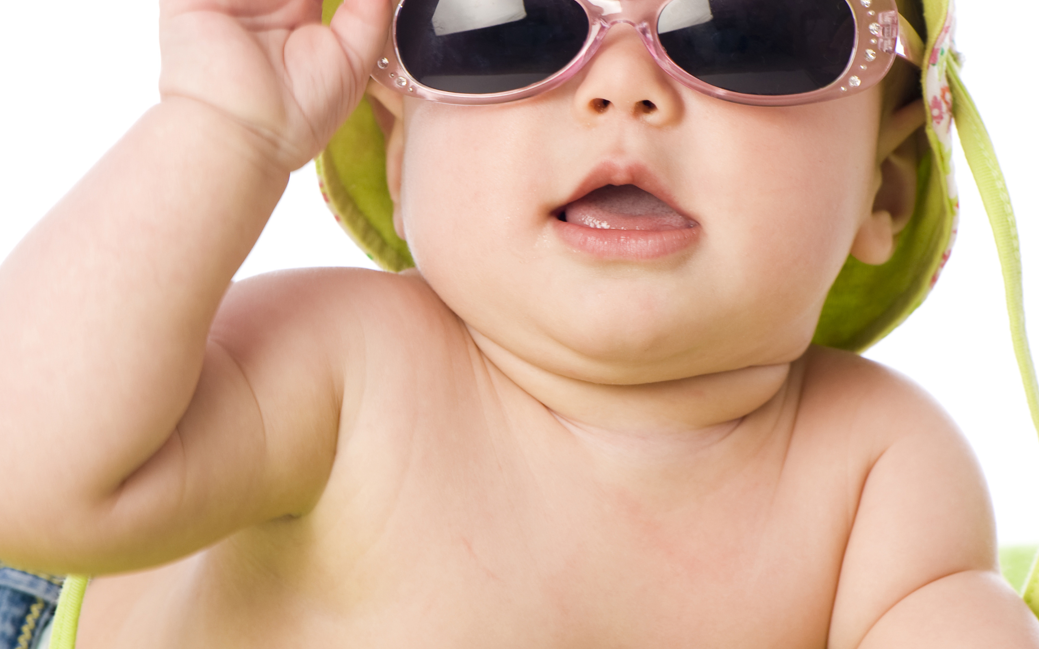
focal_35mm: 178
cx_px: 535
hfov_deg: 11.8
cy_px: 234
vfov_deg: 7.4
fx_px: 5040
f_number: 9
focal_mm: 105
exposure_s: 1/160
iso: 200
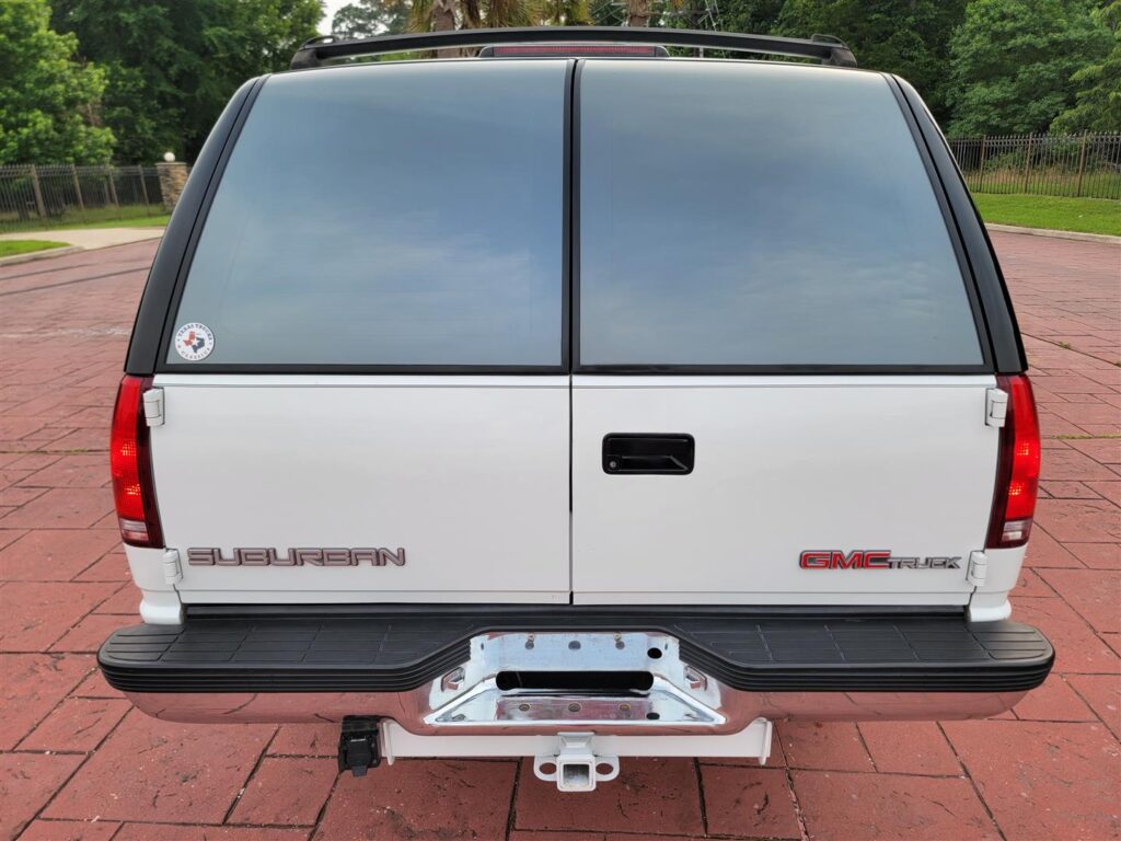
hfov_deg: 71.6
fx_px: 777
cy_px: 420
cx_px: 560
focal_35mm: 24
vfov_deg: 56.8
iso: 25
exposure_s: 1/120
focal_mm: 6.7
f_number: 1.8
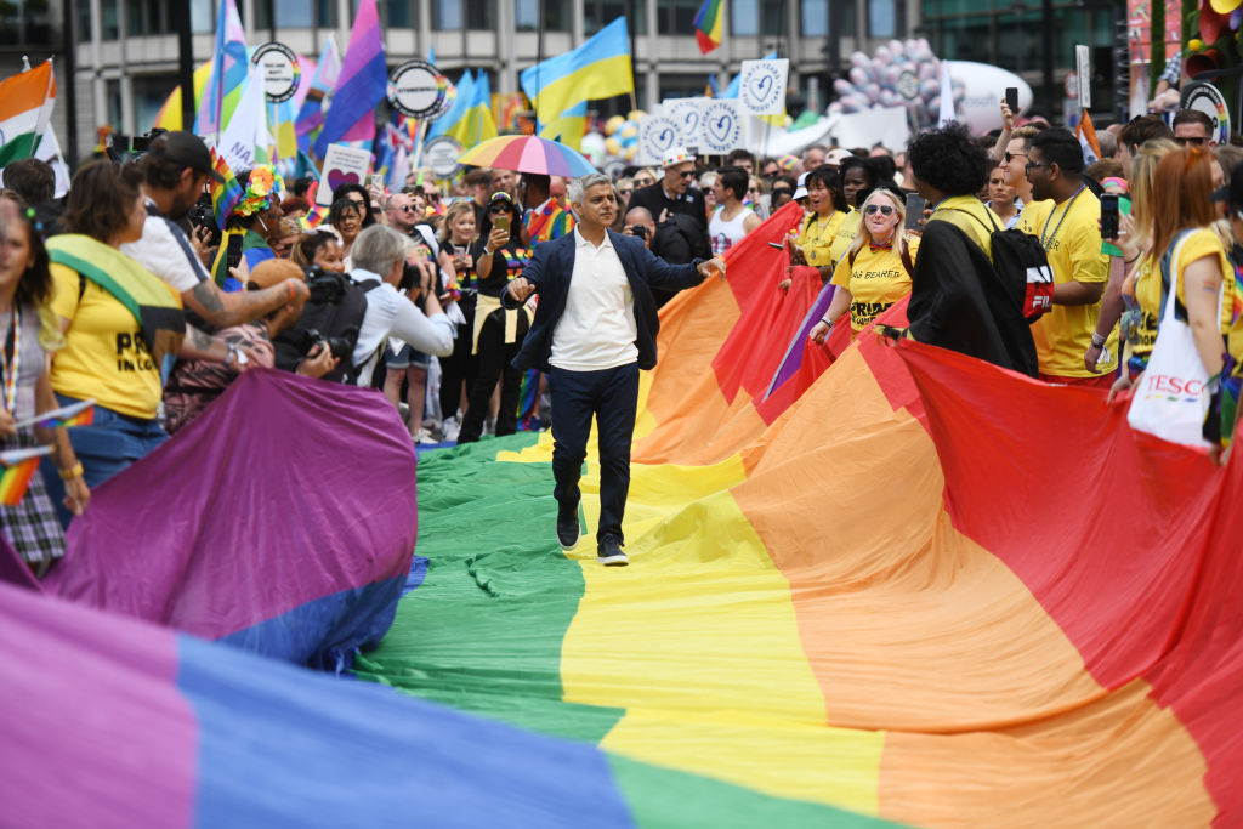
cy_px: 414
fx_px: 4662
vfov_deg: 10.2
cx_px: 622
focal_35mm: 135
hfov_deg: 15.2
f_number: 3.2
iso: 320
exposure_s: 1/5000
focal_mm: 135
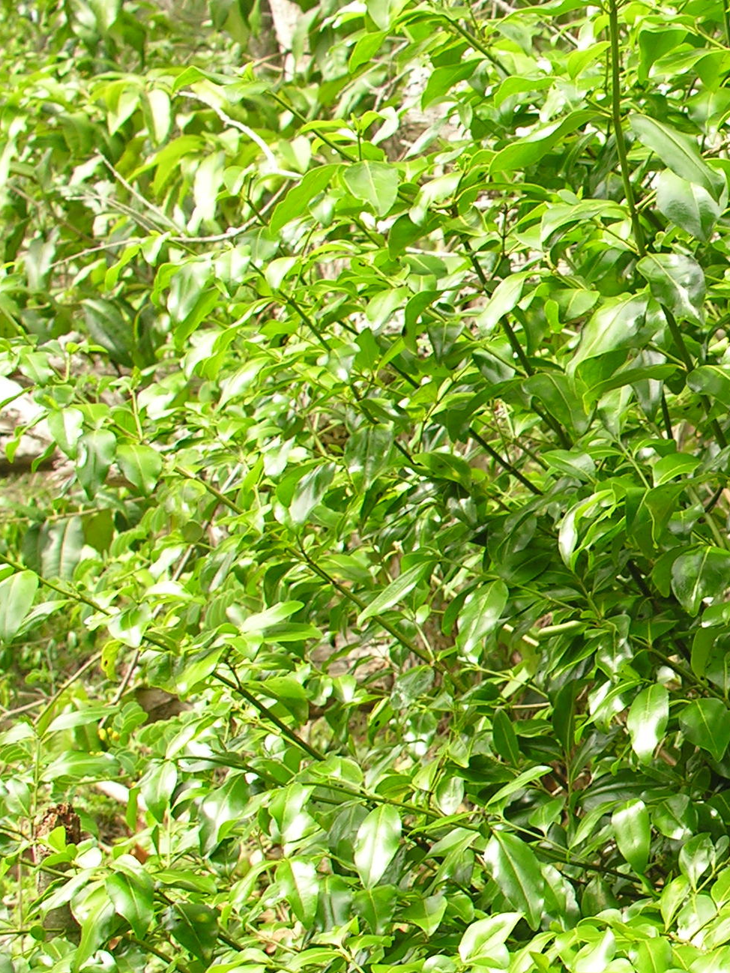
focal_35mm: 88
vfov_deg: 22.1
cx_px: 933
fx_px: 2474
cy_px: 714
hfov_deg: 16.0
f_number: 3.6
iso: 50
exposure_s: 1/60
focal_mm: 8.9
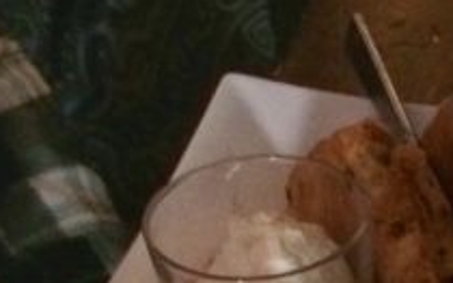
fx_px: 1851
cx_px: 682
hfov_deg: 13.2
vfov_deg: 8.3
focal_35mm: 150
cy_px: 583
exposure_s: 1/15
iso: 320
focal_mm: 4.15
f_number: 2.2
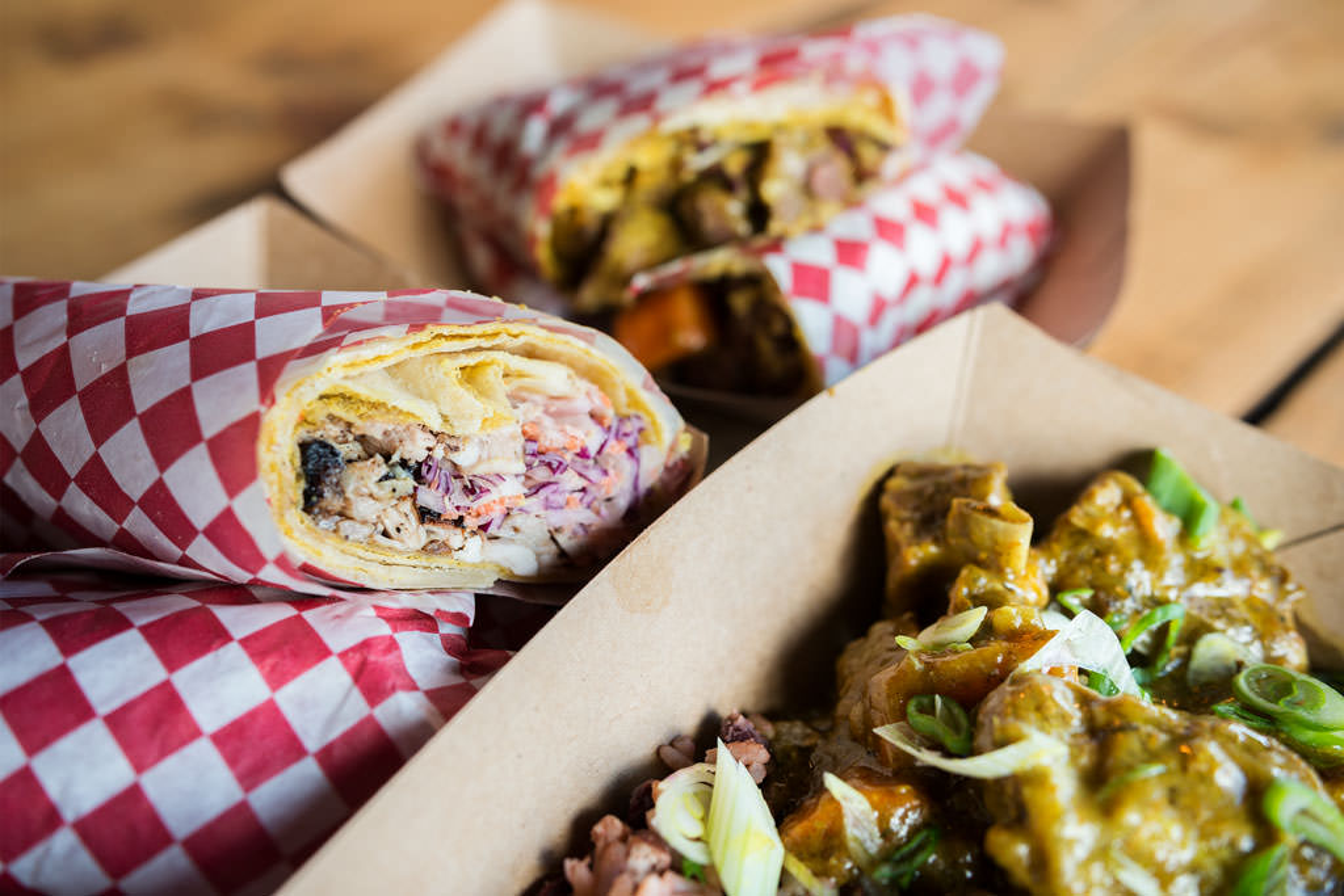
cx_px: 672
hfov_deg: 54.4
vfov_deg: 37.9
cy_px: 448
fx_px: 1307
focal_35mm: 35
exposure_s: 1/125
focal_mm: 35
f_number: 4
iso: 400
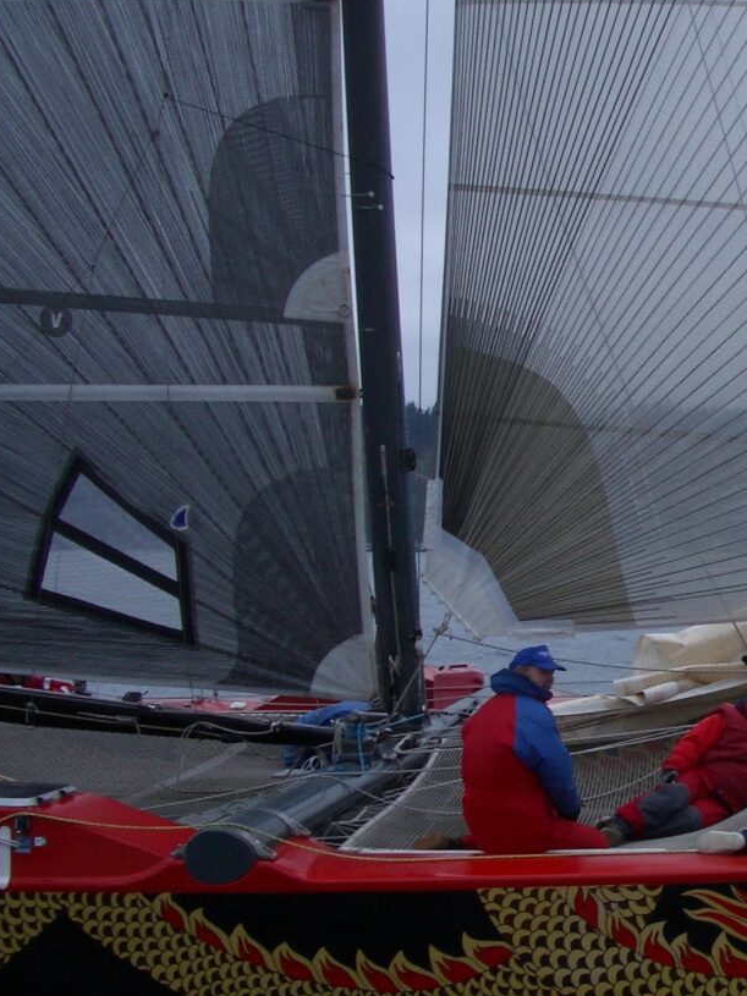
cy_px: 523
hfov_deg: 20.8
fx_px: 1900
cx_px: 884
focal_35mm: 66
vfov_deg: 29.4
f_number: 4.3
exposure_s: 1/320
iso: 50
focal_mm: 5.8
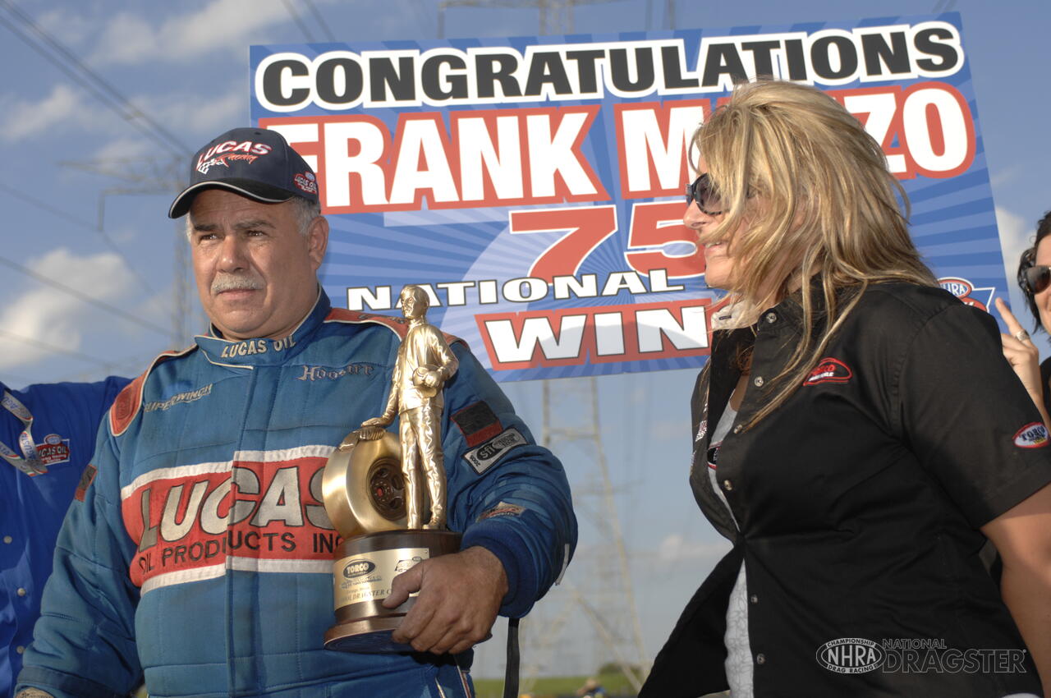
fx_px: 1662
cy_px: 349
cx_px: 526
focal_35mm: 57
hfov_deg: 35.1
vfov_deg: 23.7
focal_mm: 38
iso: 200
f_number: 4
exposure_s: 1/2500
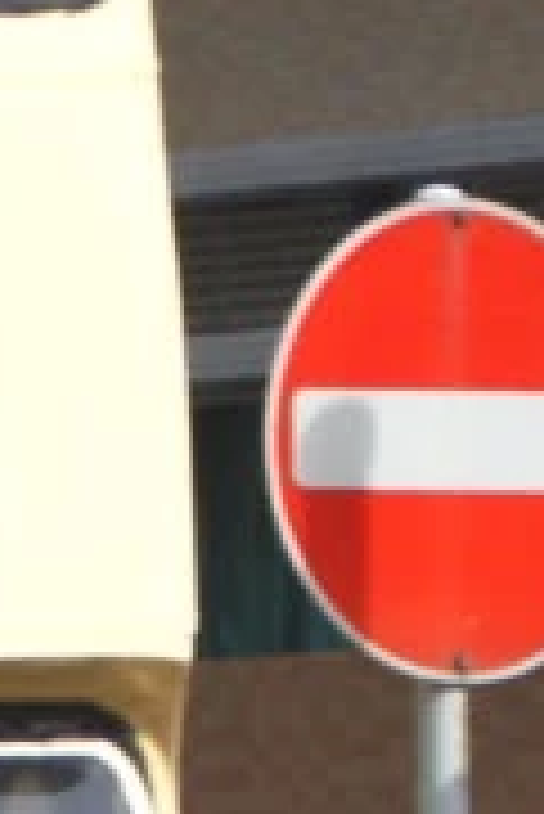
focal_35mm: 742
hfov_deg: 1.8
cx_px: -1488
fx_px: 16785
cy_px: 695
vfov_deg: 2.8
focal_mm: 70
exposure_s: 1/160
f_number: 5.6
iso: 400
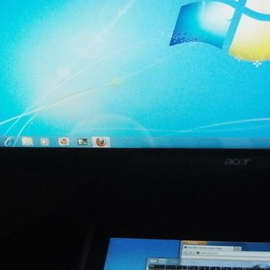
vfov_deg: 23.4
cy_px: 130
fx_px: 653
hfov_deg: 23.1
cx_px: 204
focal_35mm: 74
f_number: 3.2
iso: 400
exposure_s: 1/60
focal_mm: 4.3
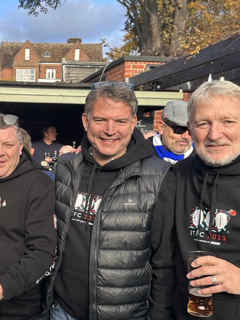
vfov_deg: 38.9
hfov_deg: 28.0
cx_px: 3
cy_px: 178
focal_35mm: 49
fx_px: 453
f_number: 1.78
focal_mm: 6.86
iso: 80
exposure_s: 1/1495
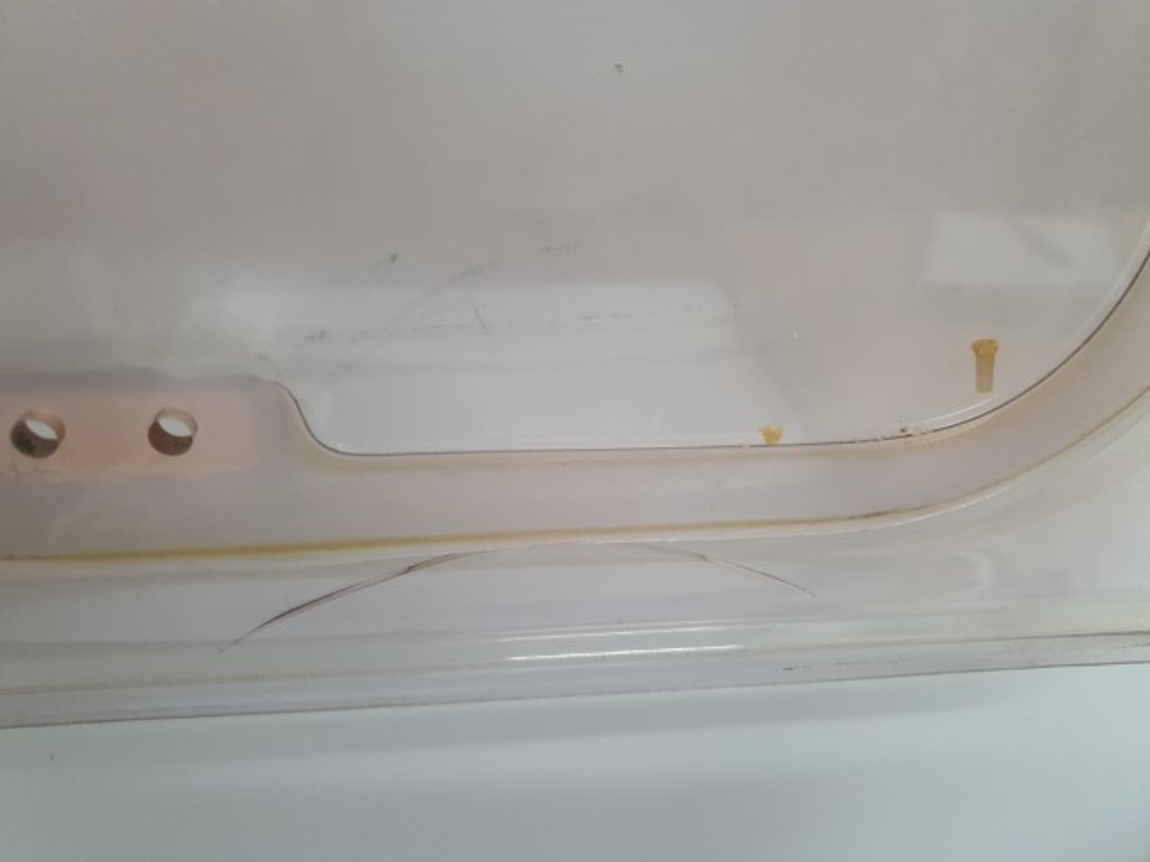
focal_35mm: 26
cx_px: 575
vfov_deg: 53.1
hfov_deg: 67.3
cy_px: 431
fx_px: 864
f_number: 1.5
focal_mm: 4.3
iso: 200
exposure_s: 1/50
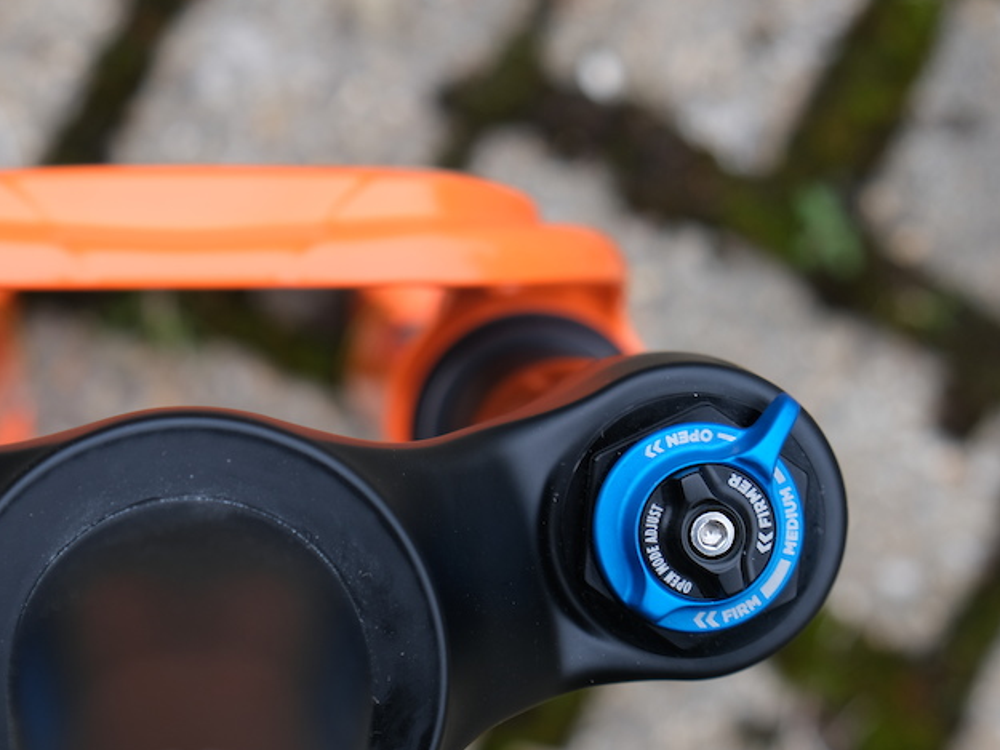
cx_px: 186
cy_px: 433
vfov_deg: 15.9
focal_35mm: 93
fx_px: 2687
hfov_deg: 20.8
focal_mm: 39
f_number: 5
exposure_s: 1/105
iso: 160
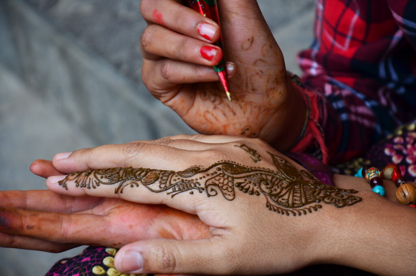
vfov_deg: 8.7
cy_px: 138
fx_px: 1816
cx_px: 208
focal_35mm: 158
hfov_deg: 13.1
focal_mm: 105
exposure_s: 1/200
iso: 200
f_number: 5.6
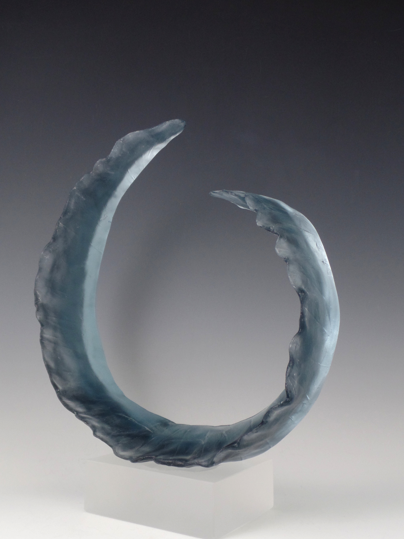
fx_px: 654
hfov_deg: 34.3
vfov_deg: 44.6
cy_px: 315
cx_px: 171
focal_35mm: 42
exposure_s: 1/30
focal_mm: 6.2
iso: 160
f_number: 3
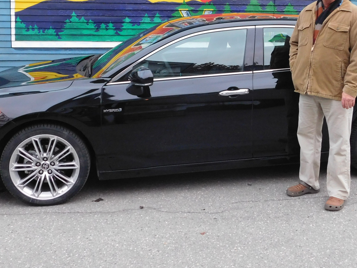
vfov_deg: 28.6
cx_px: 219
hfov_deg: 38.0
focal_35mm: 50
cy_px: 60
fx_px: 516
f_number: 3.2
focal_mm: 5.3
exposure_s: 1/30
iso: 320
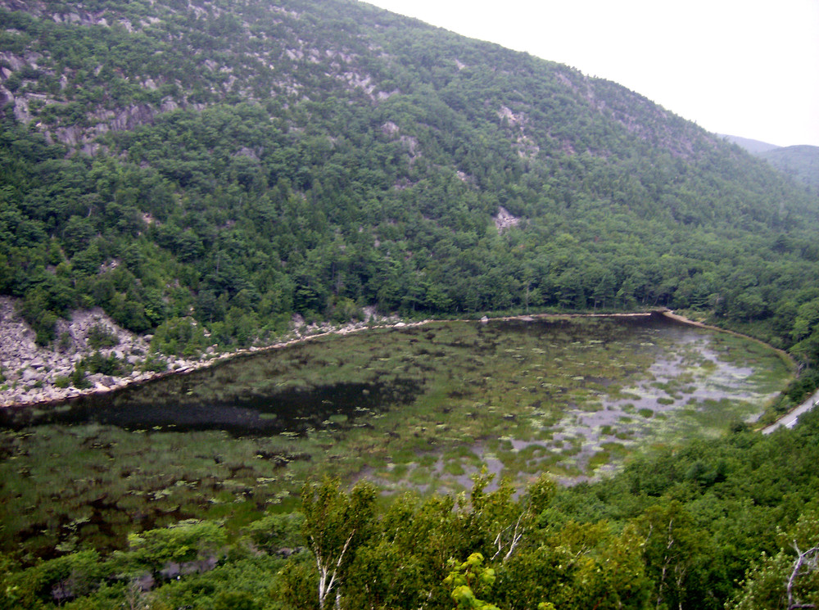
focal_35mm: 36
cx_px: 410
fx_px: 850
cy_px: 305
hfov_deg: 51.5
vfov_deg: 39.5
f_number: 2.8
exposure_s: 1/64
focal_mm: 6
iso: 127
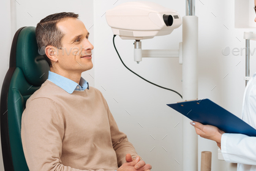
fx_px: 854
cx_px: 156
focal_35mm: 120
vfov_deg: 11.4
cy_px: 80
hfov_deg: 17.0
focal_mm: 85
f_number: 4
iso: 100
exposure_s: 1/160
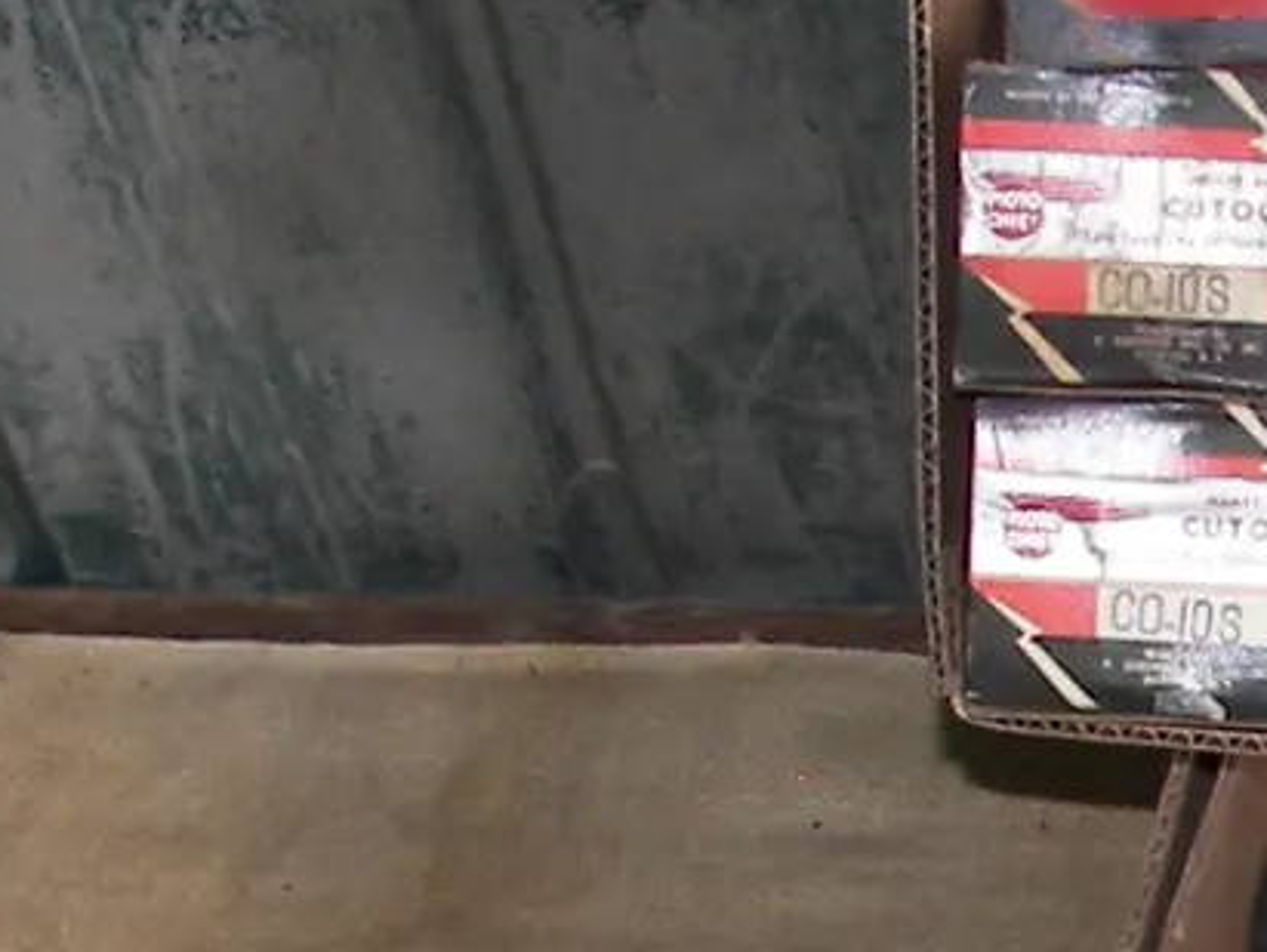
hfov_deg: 11.2
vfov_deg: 8.7
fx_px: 6154
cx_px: 1982
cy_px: 1322
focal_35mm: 168
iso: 100
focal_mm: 6
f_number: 2.8
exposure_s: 1/30
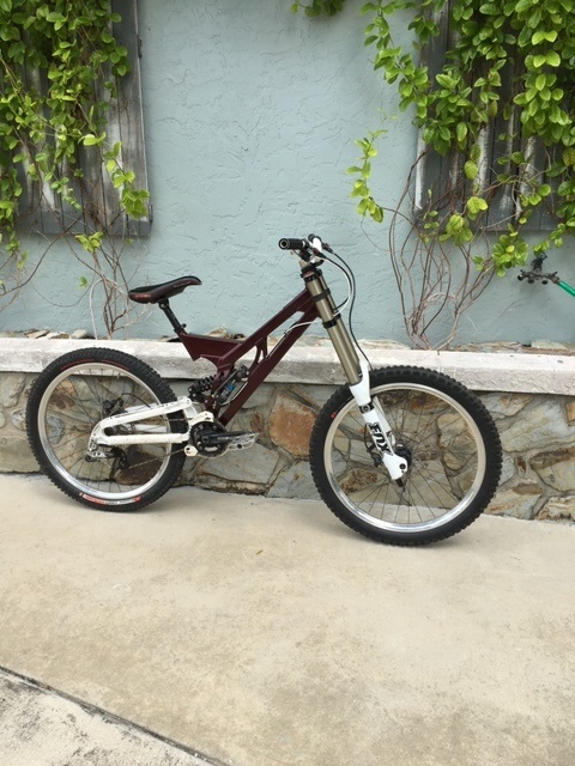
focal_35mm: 29
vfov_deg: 61.7
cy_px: 383
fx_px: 642
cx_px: 288
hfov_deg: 48.2
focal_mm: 4.15
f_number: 2.2
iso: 25
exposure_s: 1/680
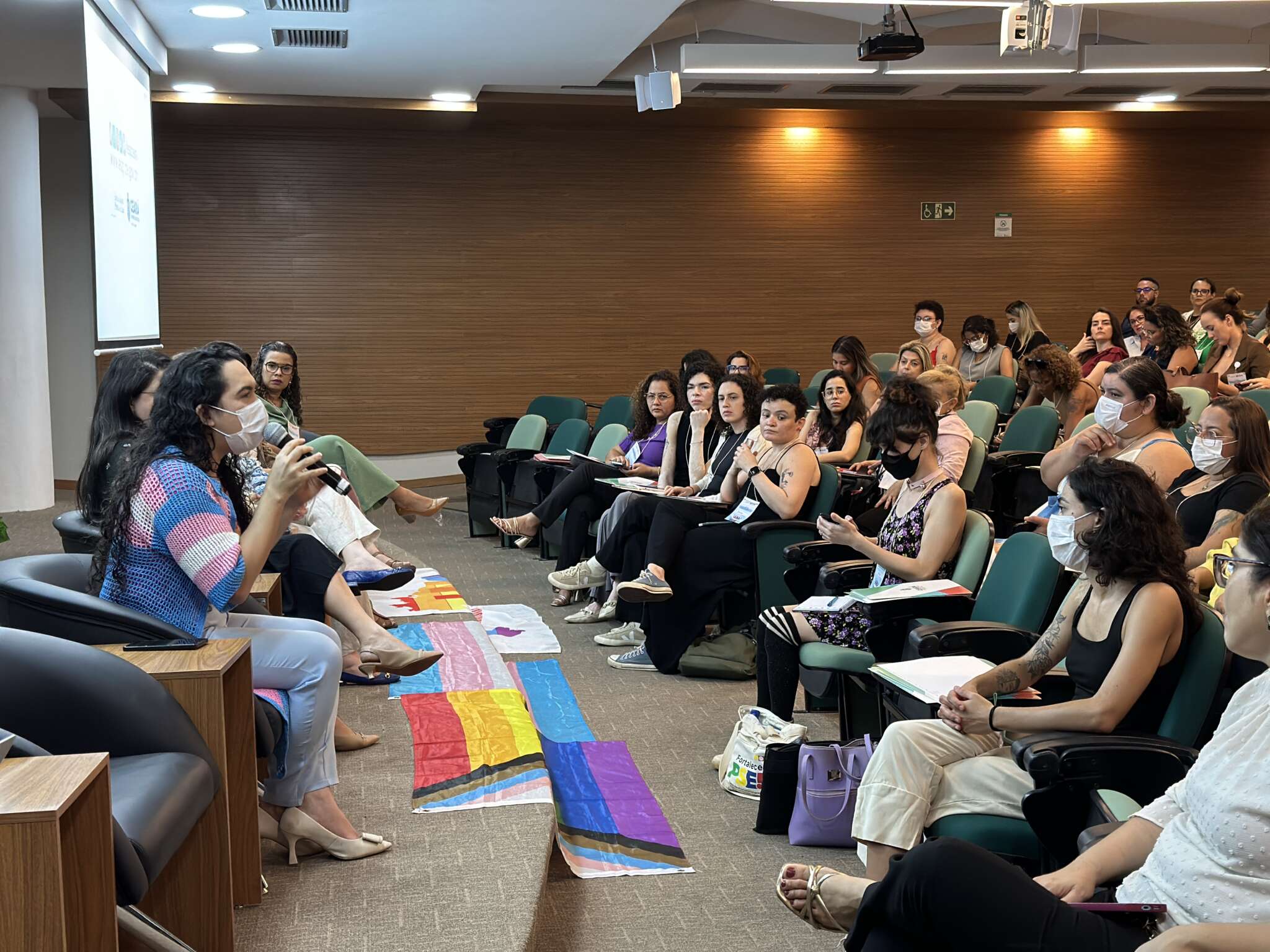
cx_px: 635
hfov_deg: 39.7
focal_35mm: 48
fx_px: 1761
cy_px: 476
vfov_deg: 30.3
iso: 320
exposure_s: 1/60
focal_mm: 6.86
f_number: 1.78
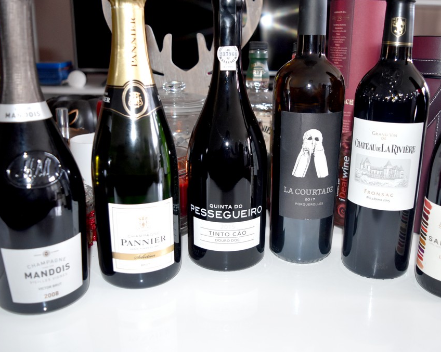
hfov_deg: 52.7
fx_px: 444
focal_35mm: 34
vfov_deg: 43.3
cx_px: 244
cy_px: 177
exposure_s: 1/60
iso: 1250
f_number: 3.8
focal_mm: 20
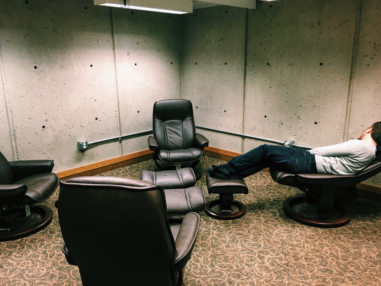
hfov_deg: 61.7
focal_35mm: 29
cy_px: 143
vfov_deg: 48.2
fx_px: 319
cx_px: 190
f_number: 2.2
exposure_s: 1/24
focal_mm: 4.15
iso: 200
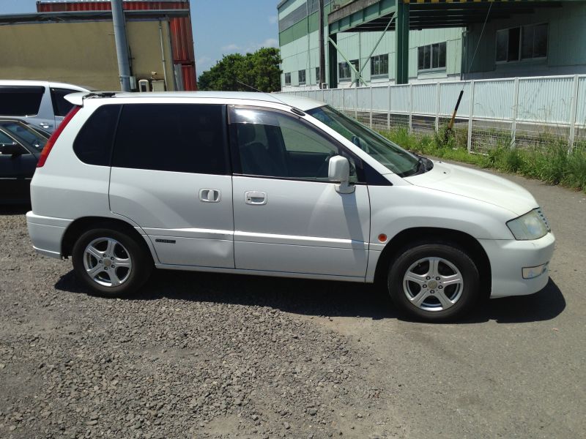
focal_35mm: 33
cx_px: 293
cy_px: 220
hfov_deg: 55.4
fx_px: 559
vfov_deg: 42.9
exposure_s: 1/2169
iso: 50
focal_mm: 4.12
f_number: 2.4
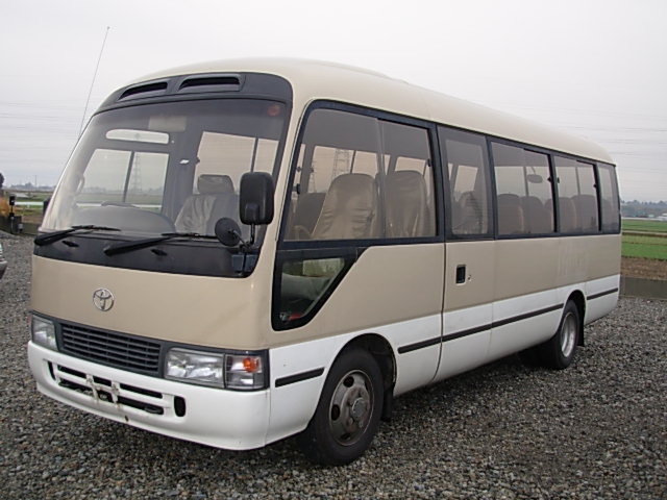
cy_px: 250
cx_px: 334
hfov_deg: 49.0
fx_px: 732
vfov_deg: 37.7
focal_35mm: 38
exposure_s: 1/171
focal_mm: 6.3
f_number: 2.9
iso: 50
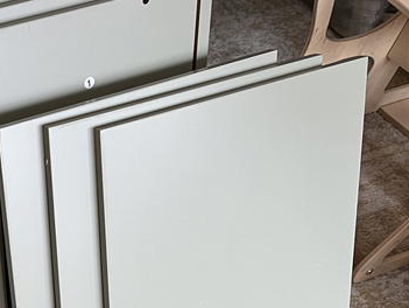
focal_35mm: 74
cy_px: 354
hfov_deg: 23.3
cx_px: -124
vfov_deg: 19.0
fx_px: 875
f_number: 1.6
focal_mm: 5.1
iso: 100
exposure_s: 1/60
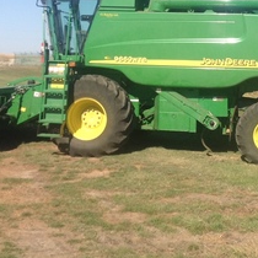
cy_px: 66
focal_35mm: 80
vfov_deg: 21.5
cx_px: 182
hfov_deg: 21.5
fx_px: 675
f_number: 2.4
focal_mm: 4.28
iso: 50
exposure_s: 1/2160
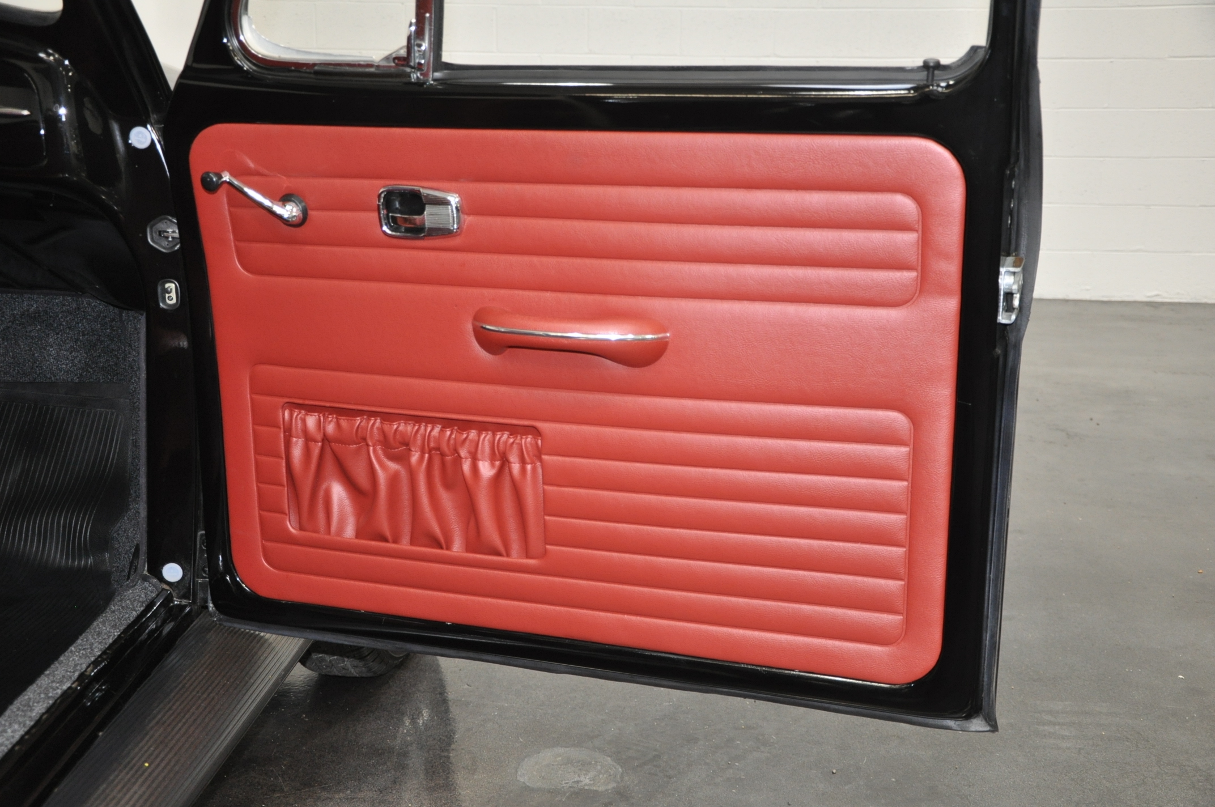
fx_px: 1517
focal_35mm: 45
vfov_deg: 29.8
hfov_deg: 43.7
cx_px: 608
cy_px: 404
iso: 800
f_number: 4.2
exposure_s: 1/60
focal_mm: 30
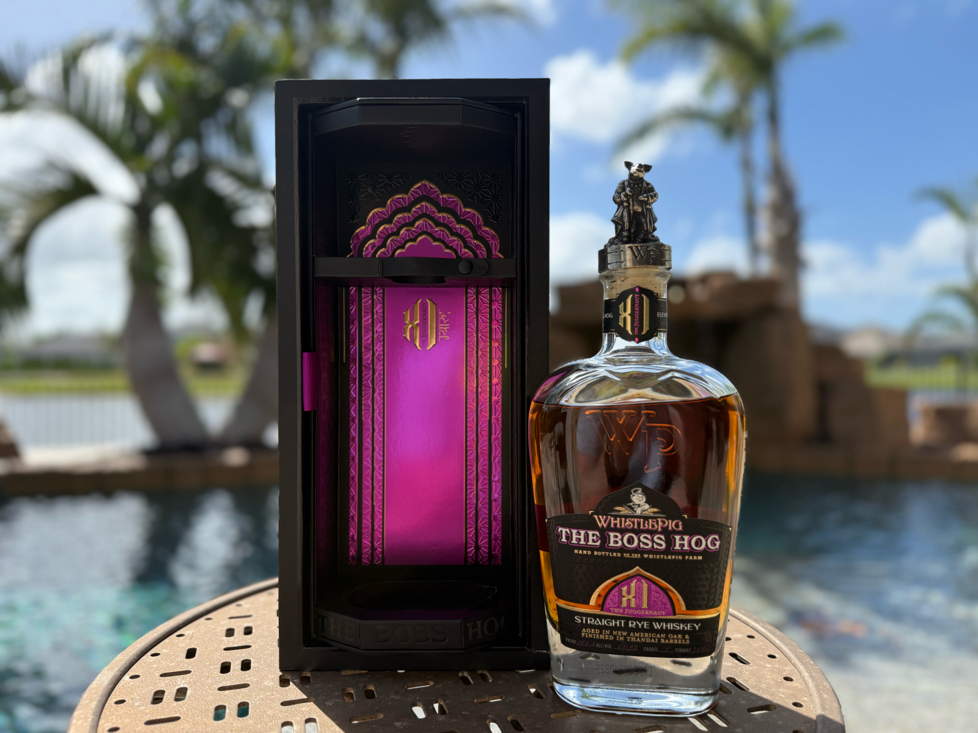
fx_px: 678
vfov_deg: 56.8
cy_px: 366
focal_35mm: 24
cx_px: 489
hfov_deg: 71.6
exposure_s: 1/4405
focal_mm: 6.76
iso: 100
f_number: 1.78
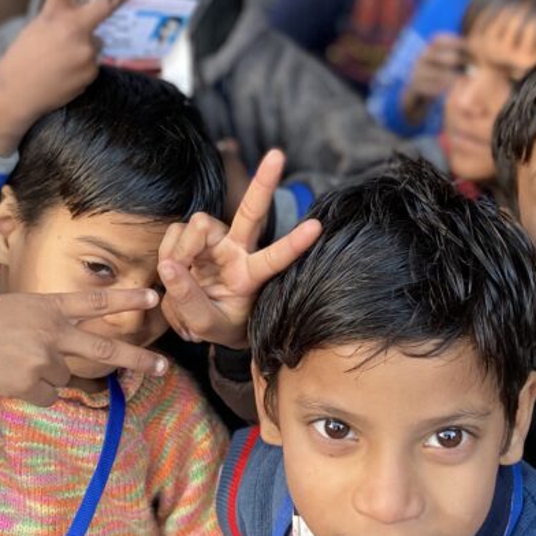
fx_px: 1051
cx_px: 243
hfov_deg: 28.6
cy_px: 213
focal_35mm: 60
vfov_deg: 28.5
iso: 80
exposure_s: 1/121
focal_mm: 4.25
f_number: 1.8
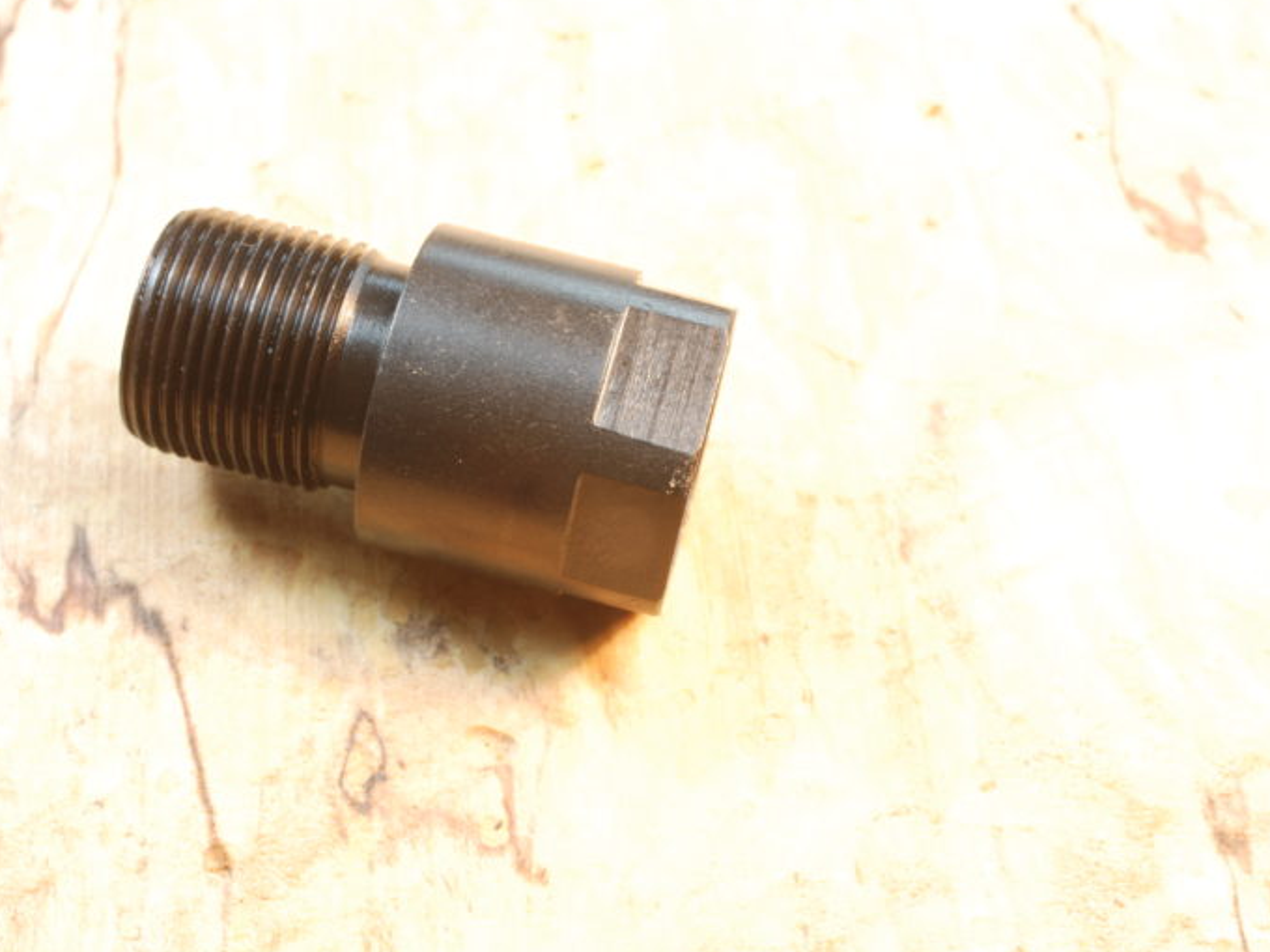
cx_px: 527
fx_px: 2495
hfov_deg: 28.5
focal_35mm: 68
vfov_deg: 21.6
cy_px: 472
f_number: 22
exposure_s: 1/3
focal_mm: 40
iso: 200
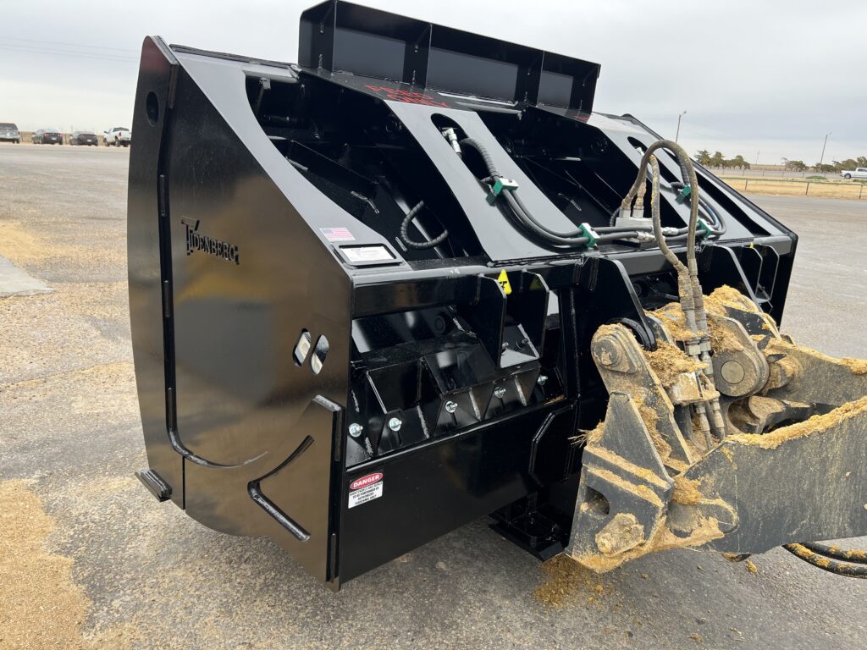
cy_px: 325
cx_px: 434
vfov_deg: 53.1
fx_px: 651
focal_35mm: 26
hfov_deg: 67.3
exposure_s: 1/533
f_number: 1.5
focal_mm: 5.7
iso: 50
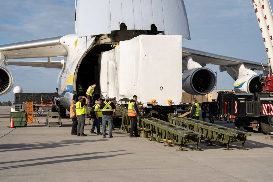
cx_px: 136
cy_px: 91
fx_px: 478
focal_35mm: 63
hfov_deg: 31.9
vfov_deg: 21.6
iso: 320
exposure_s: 1/1600
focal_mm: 63
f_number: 6.3
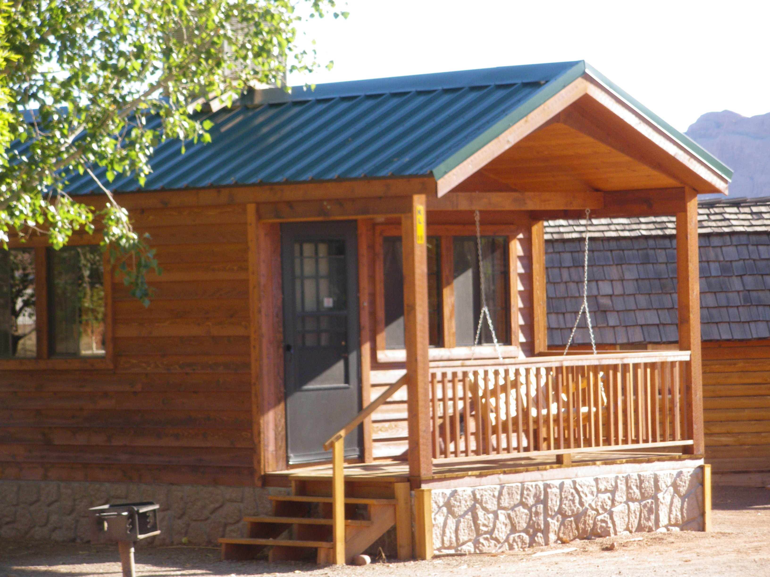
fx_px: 3292
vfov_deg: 10.0
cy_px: 288
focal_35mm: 148
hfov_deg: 13.3
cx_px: 385
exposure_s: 1/160
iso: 160
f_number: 5.4
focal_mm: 26.2
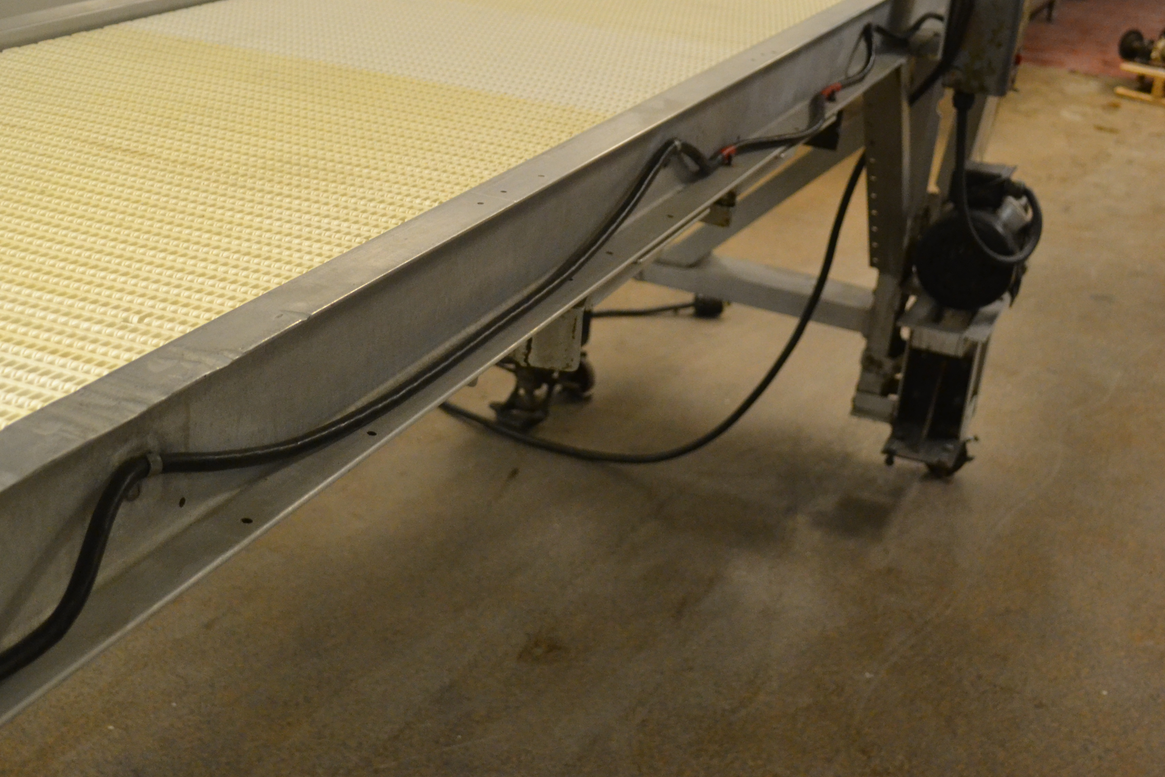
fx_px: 1586
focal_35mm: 49
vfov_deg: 27.5
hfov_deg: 40.1
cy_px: 379
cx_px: 442
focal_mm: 24
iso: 1600
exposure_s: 1/60
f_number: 4
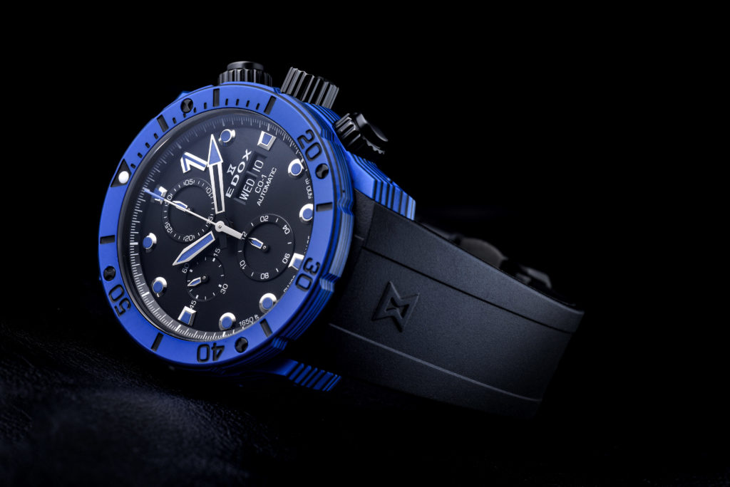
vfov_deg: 13.1
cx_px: 365
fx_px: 2130
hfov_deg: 19.4
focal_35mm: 105
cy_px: 244
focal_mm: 105
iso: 100
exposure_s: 1/200
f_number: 20
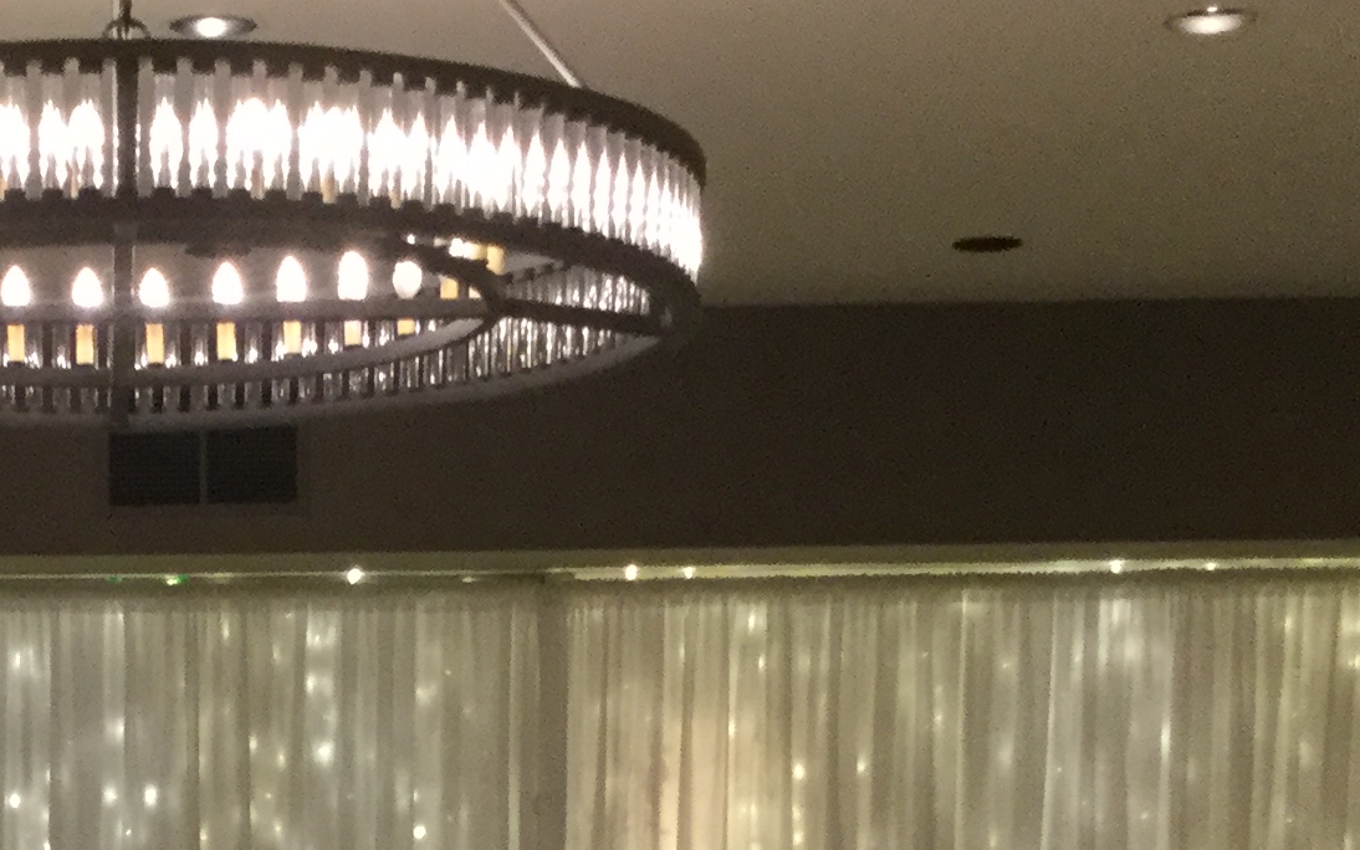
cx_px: 124
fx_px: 3633
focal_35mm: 98
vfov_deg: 12.3
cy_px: 1488
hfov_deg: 20.7
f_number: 2.4
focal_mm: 3.3
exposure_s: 1/30
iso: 100
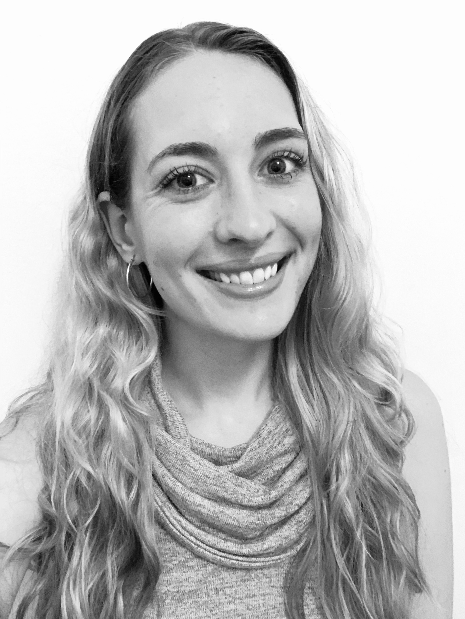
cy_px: 310
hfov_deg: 44.2
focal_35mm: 32
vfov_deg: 56.8
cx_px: 232
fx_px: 573
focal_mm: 2.87
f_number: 2.2
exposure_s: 1/25
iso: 320
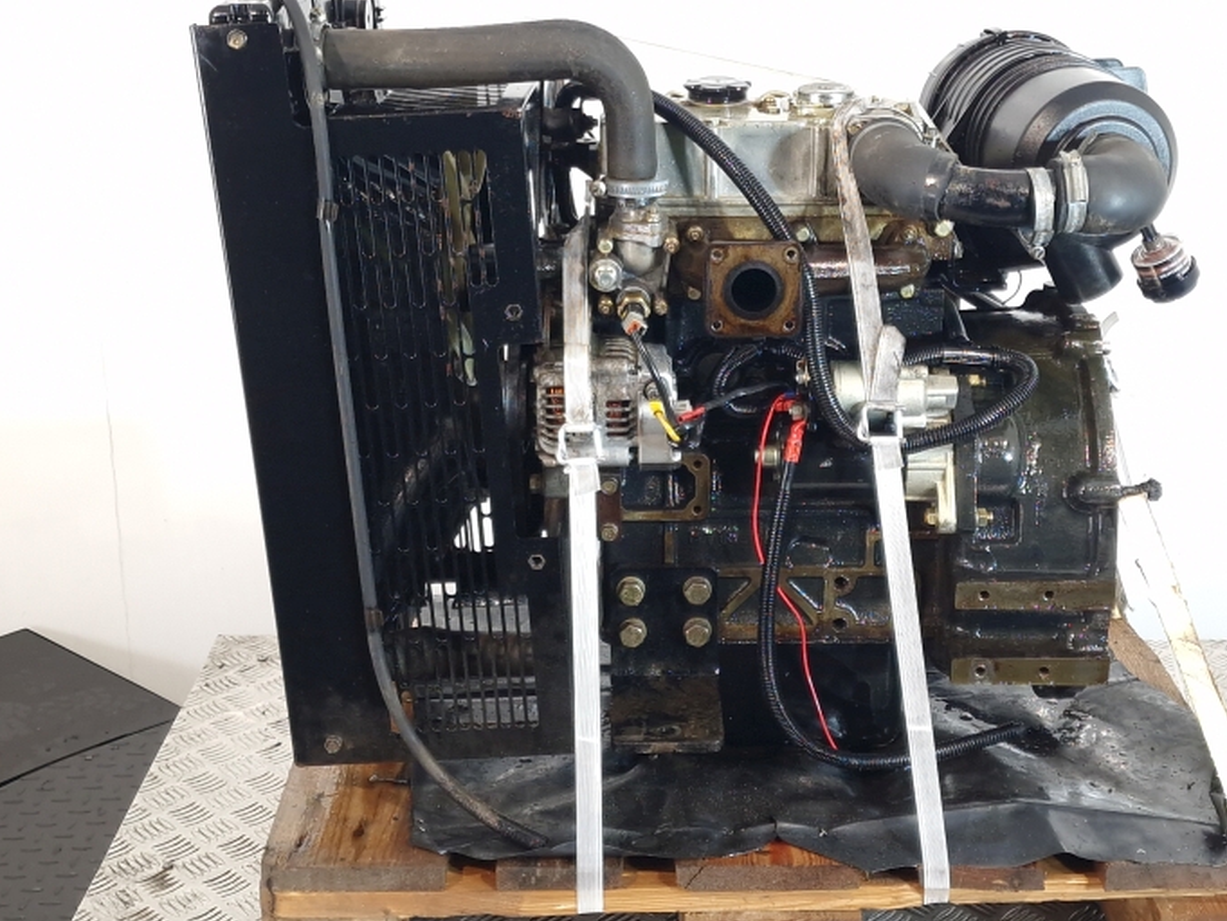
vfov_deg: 51.3
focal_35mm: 27
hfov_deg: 65.1
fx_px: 957
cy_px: 411
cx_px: 686
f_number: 1.8
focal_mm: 6.4
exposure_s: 1/50
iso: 125
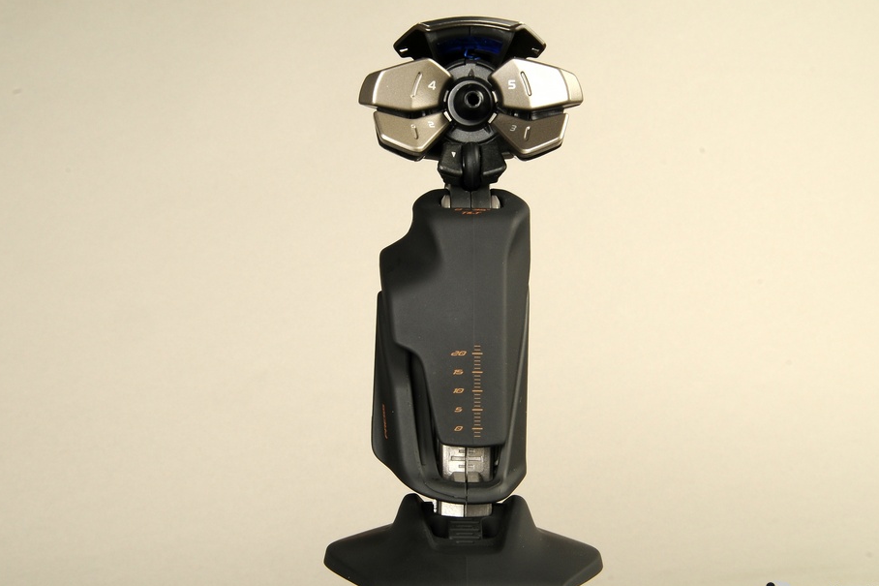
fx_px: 1074
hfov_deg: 44.5
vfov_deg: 30.5
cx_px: 456
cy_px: 307
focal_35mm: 44
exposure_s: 1/80
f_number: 18
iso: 200
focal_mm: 26
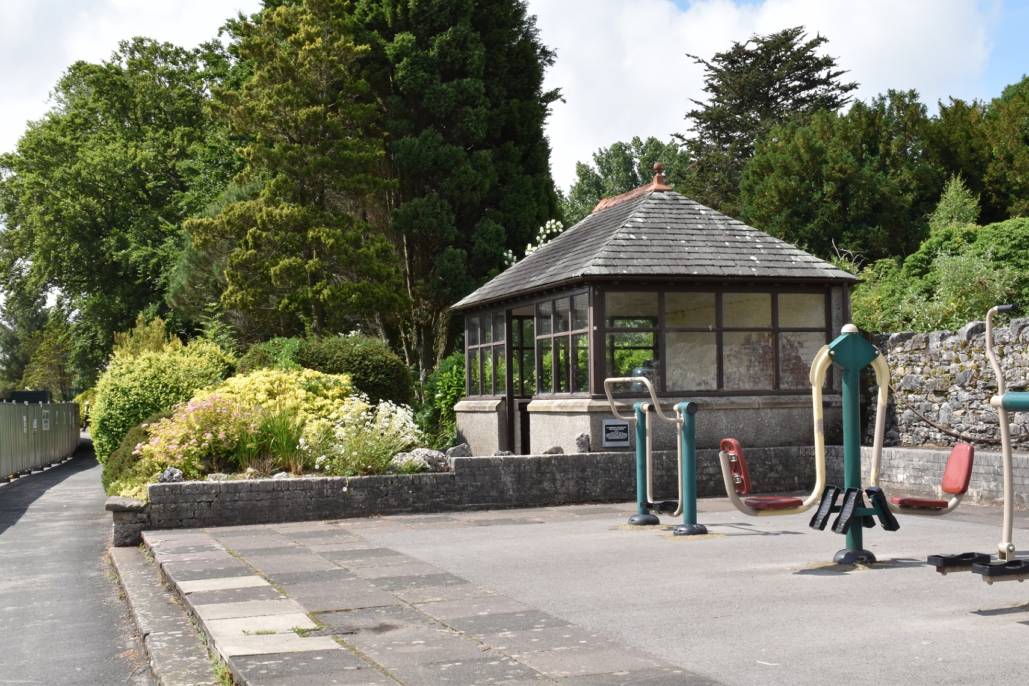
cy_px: 343
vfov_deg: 28.9
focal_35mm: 46
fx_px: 1329
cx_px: 514
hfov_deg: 42.3
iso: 220
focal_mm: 31
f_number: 25
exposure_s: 1/50
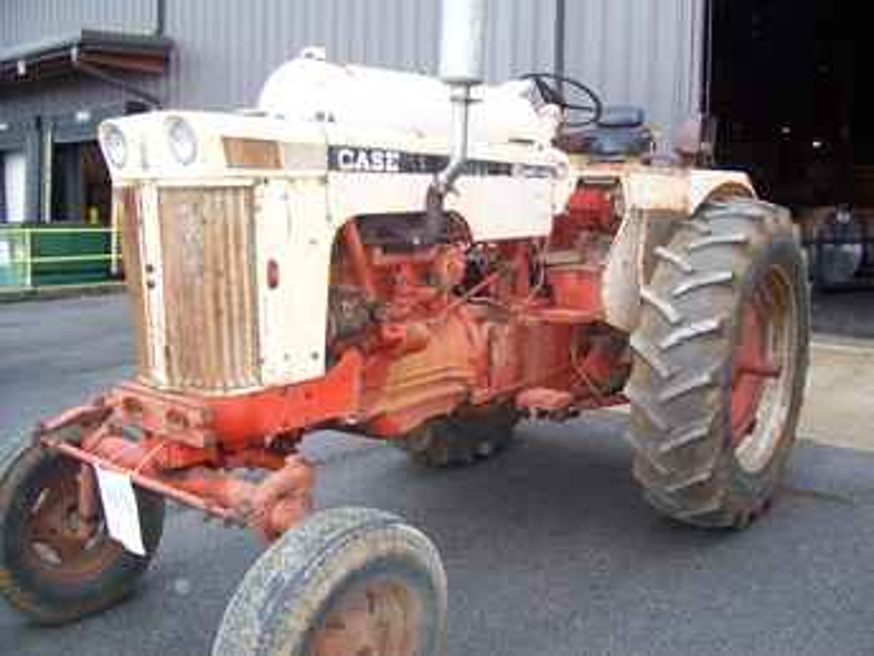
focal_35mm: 34
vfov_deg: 41.8
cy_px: 328
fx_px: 858
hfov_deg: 54.0
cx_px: 437
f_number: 2.7
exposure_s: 1/125
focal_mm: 5.6
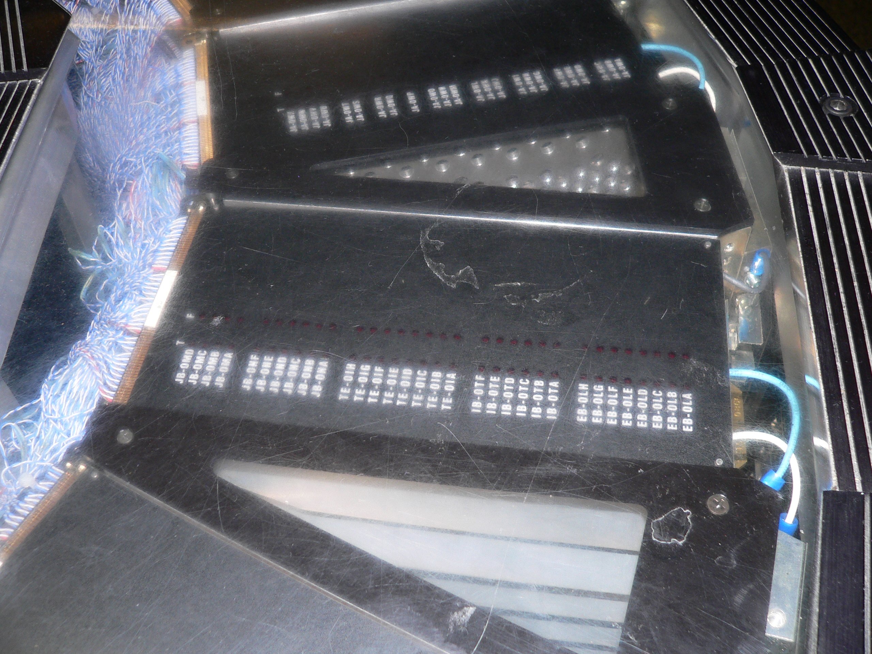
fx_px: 907
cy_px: 327
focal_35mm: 36
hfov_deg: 51.4
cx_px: 436
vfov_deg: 39.7
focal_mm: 6
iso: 100
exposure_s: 1/60
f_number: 2.8
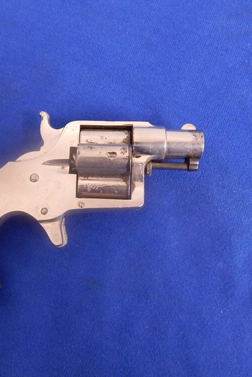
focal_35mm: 31
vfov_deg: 60.3
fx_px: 325
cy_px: 189
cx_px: 94
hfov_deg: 42.0
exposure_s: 1/15
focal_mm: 4
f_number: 3
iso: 400
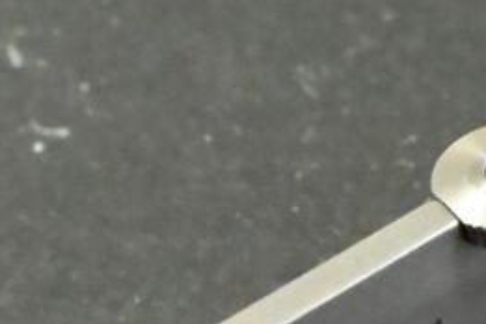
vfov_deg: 2.1
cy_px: 214
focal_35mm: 652
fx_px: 8801
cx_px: 775
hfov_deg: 3.2
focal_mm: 105
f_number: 10
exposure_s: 1/125
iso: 18000
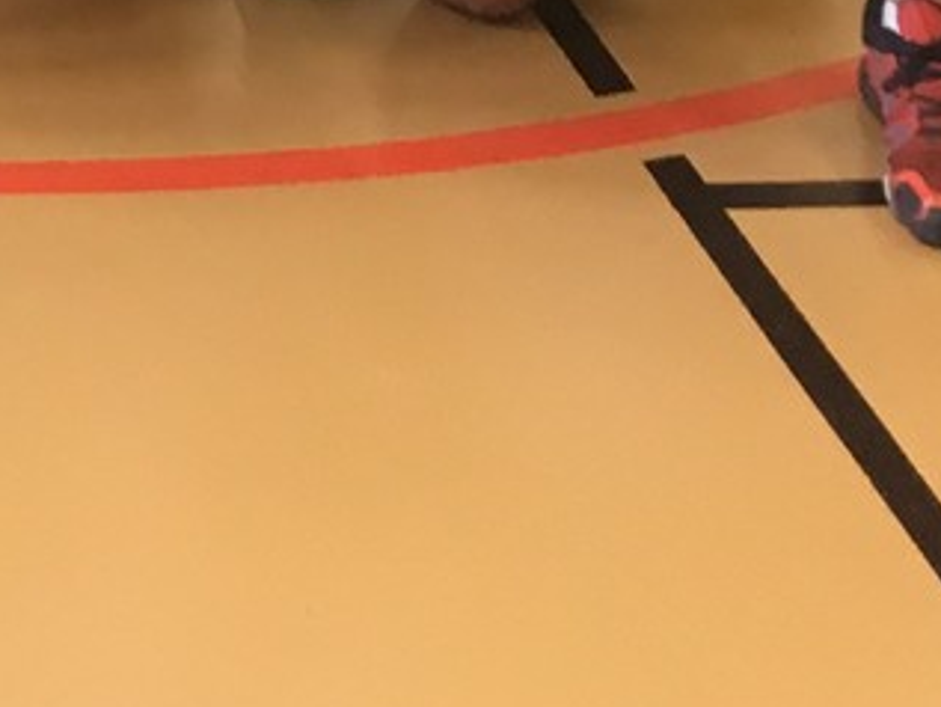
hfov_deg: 10.0
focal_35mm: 185
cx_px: -894
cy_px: -1470
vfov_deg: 7.1
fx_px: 5031
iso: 64
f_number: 2.2
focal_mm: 4.15
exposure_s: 1/33
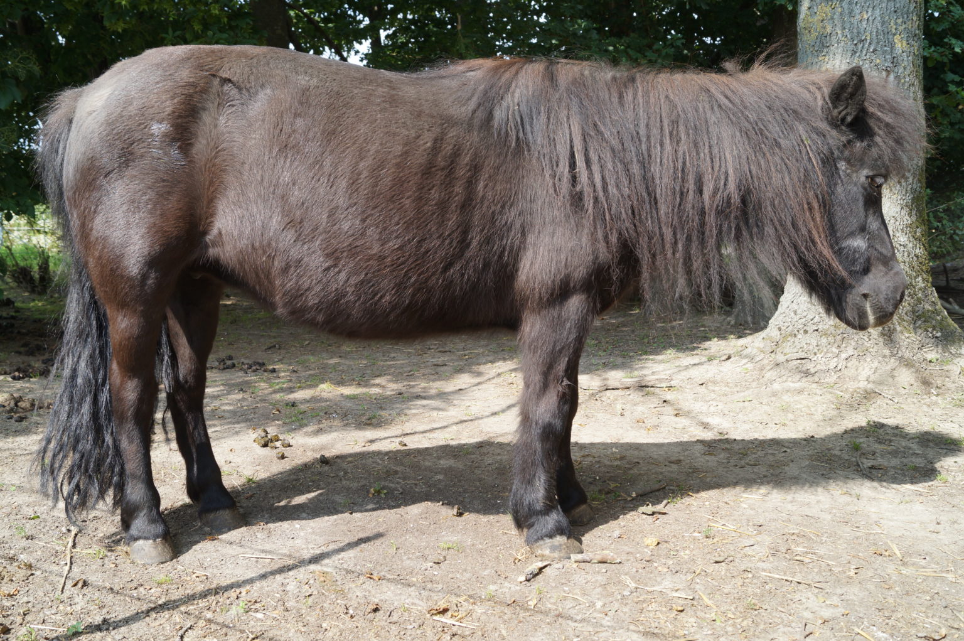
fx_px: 803
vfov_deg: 43.5
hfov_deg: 62.0
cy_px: 320
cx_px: 482
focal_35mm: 30
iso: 100
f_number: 6.3
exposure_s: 1/160
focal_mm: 20
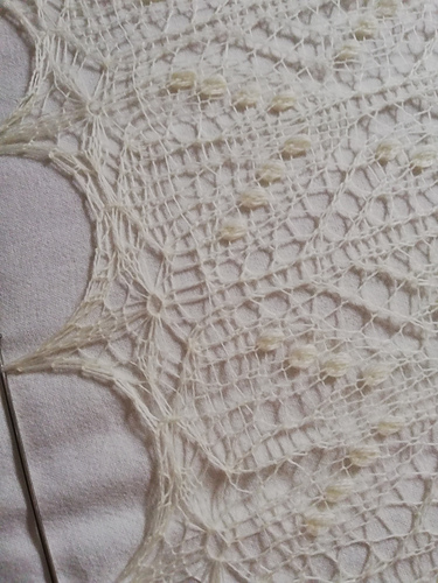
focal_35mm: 27
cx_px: 219
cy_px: 292
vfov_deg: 65.3
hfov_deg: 51.4
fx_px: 456
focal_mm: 3.81
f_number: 2.2
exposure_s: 1/24
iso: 400
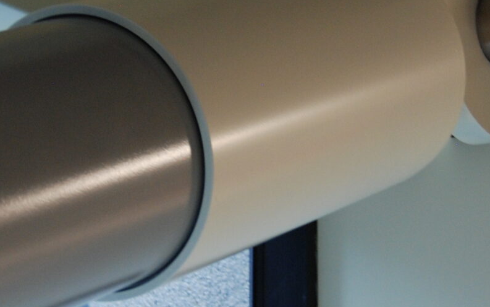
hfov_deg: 12.5
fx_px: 2244
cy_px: 142
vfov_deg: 7.8
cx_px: 207
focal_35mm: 168
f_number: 4.5
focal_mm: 34
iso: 400
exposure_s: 1/8
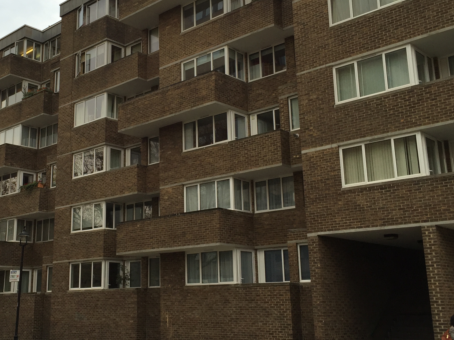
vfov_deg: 31.5
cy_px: 149
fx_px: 603
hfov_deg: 40.8
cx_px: 156
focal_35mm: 46
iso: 32
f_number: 2.2
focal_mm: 4.15
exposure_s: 1/291
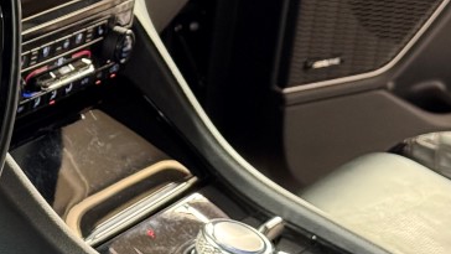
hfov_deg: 14.0
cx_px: -161
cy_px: 97
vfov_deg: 8.3
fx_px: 1758
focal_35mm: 147
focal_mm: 6.76
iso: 500
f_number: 1.78
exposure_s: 1/30
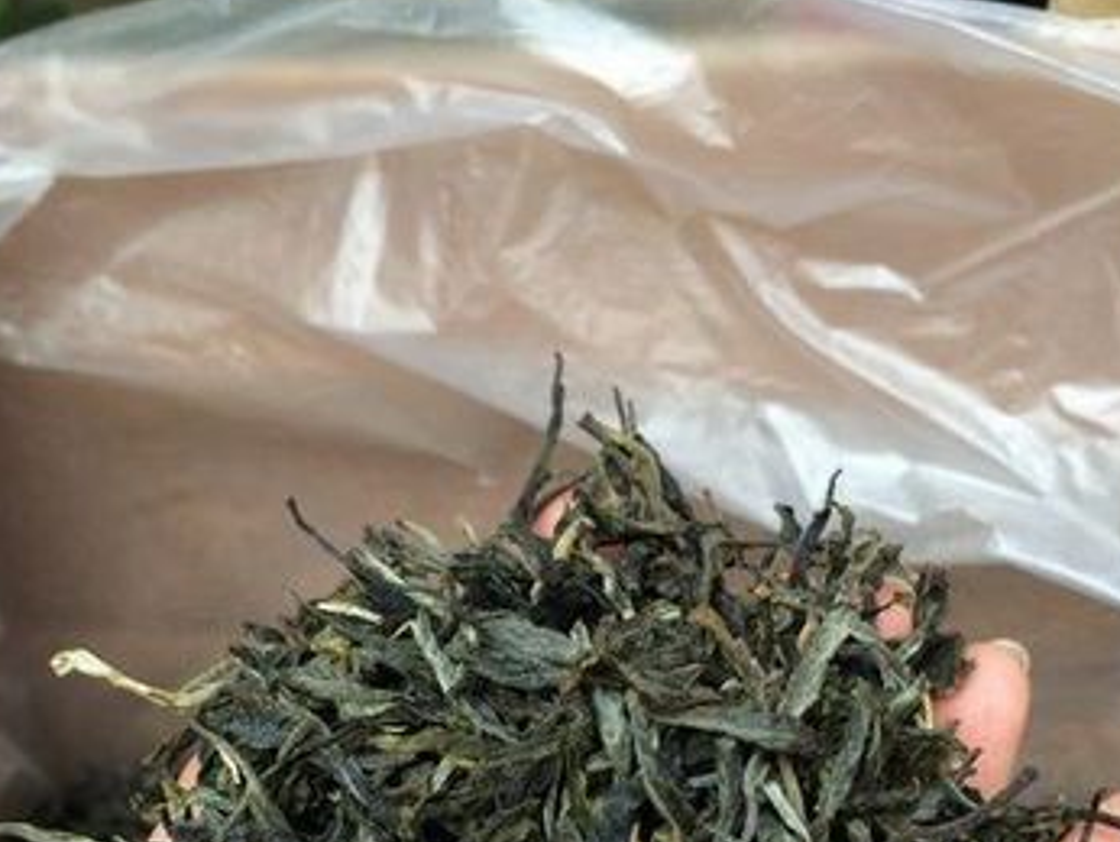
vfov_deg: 27.5
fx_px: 1684
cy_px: 680
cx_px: 476
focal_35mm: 52
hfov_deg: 36.7
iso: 40
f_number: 2.2
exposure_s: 1/120
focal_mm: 4.12
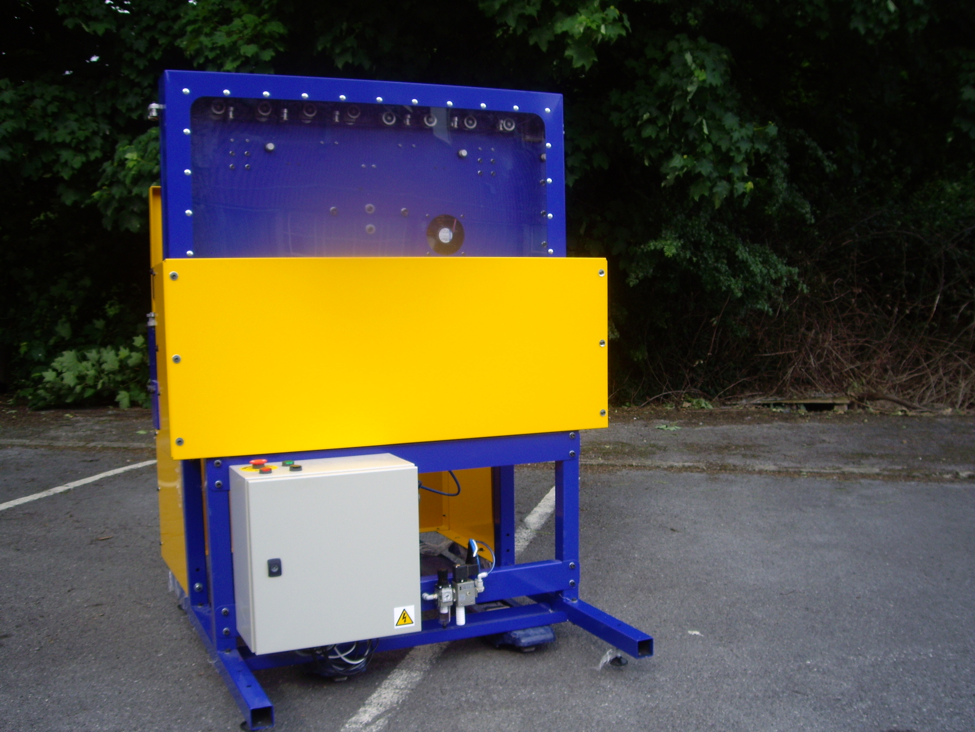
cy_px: 366
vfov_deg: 37.7
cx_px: 488
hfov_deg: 49.0
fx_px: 1070
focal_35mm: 38
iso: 64
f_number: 4.3
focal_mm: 6.2
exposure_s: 1/160
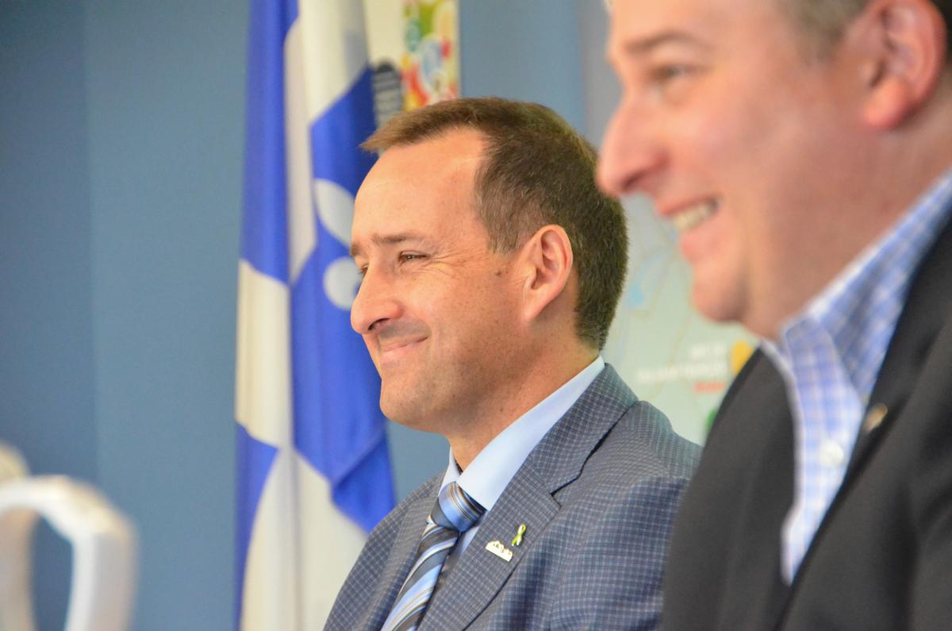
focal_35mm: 174
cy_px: 316
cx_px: 476
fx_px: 4592
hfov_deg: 11.8
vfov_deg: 7.9
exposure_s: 1/160
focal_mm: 116
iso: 6400
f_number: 6.3
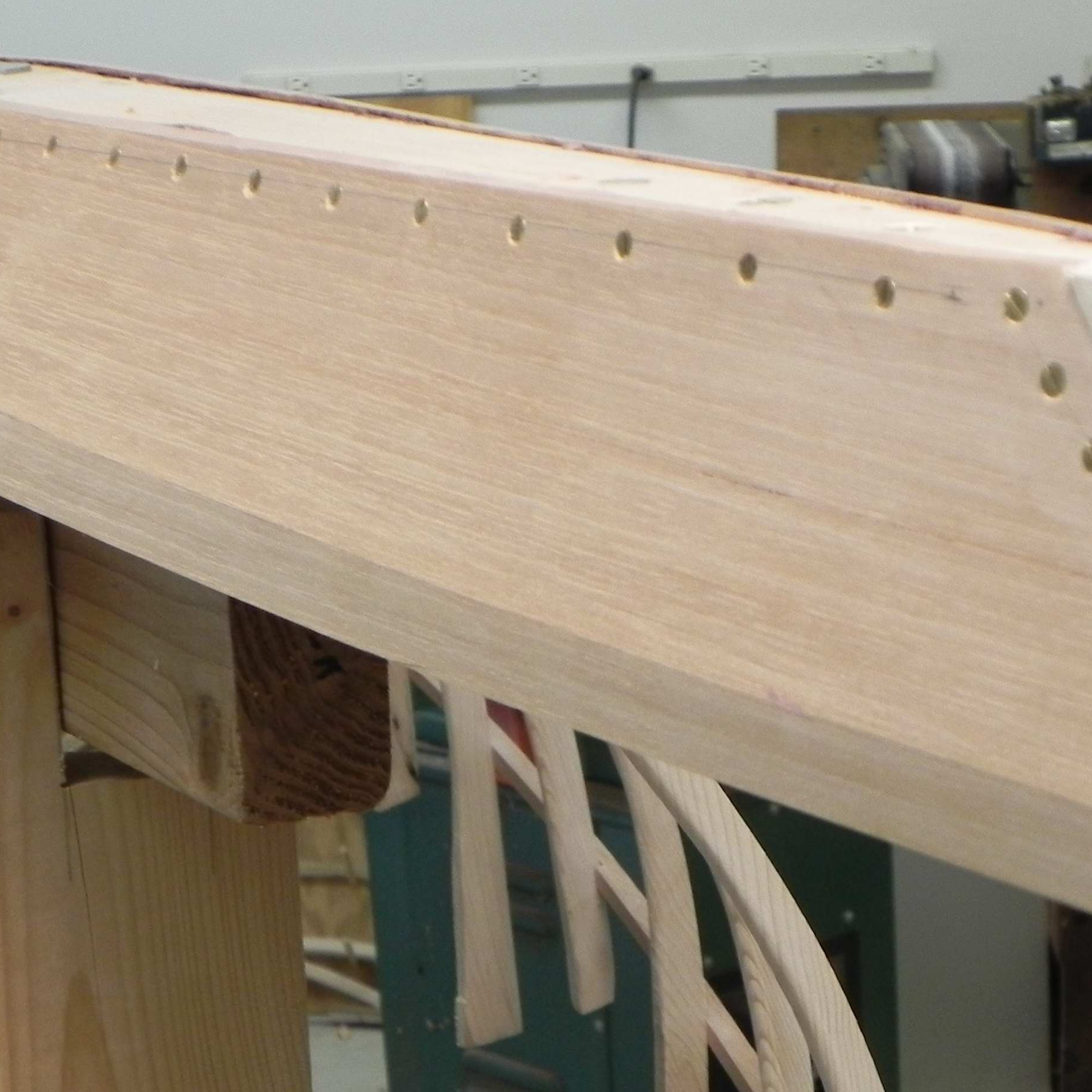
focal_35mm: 101
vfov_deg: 17.2
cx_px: 512
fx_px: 3605
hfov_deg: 17.2
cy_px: 615
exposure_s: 1/30
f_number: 3.5
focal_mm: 10.3
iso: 219
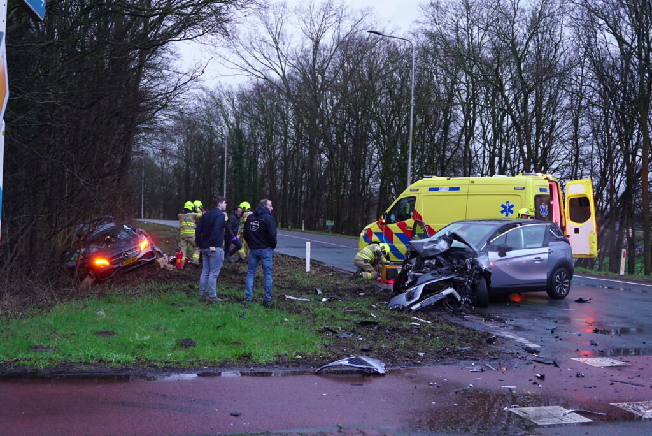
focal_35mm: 42
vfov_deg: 31.9
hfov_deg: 46.4
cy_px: 218
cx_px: 326
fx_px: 761
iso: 1250
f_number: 2.8
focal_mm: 28
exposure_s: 1/100
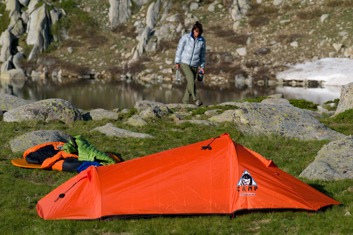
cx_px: 176
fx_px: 1542
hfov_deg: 13.1
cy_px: 118
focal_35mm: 158
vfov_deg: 8.7
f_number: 6.3
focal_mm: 105
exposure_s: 1/1600
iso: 200
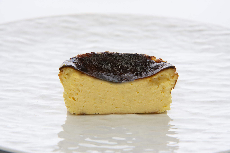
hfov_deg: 12.8
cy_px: 76
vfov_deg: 8.6
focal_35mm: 160
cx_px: 115
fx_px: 1022
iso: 500
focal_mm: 160
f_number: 16
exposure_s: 1/15
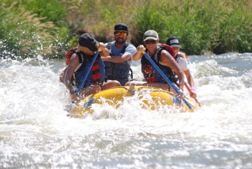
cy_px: 84
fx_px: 2102
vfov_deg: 4.6
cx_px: 126
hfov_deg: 6.9
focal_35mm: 300
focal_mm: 200
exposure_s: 1/1000
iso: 180
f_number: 4
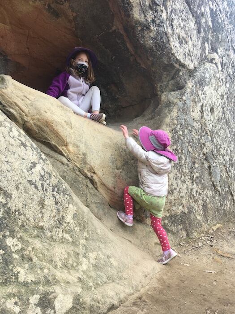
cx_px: 118
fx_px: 262
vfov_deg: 61.7
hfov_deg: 48.2
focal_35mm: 29
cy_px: 157
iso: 25
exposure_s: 1/133
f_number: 2.2
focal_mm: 4.15
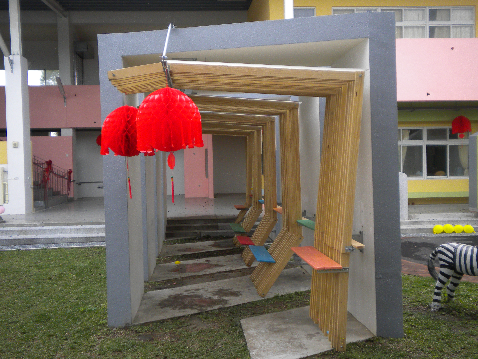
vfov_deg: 35.1
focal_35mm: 41
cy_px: 180
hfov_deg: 45.8
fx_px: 566
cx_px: 239
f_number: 3.5
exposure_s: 1/500
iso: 153
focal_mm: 7.4
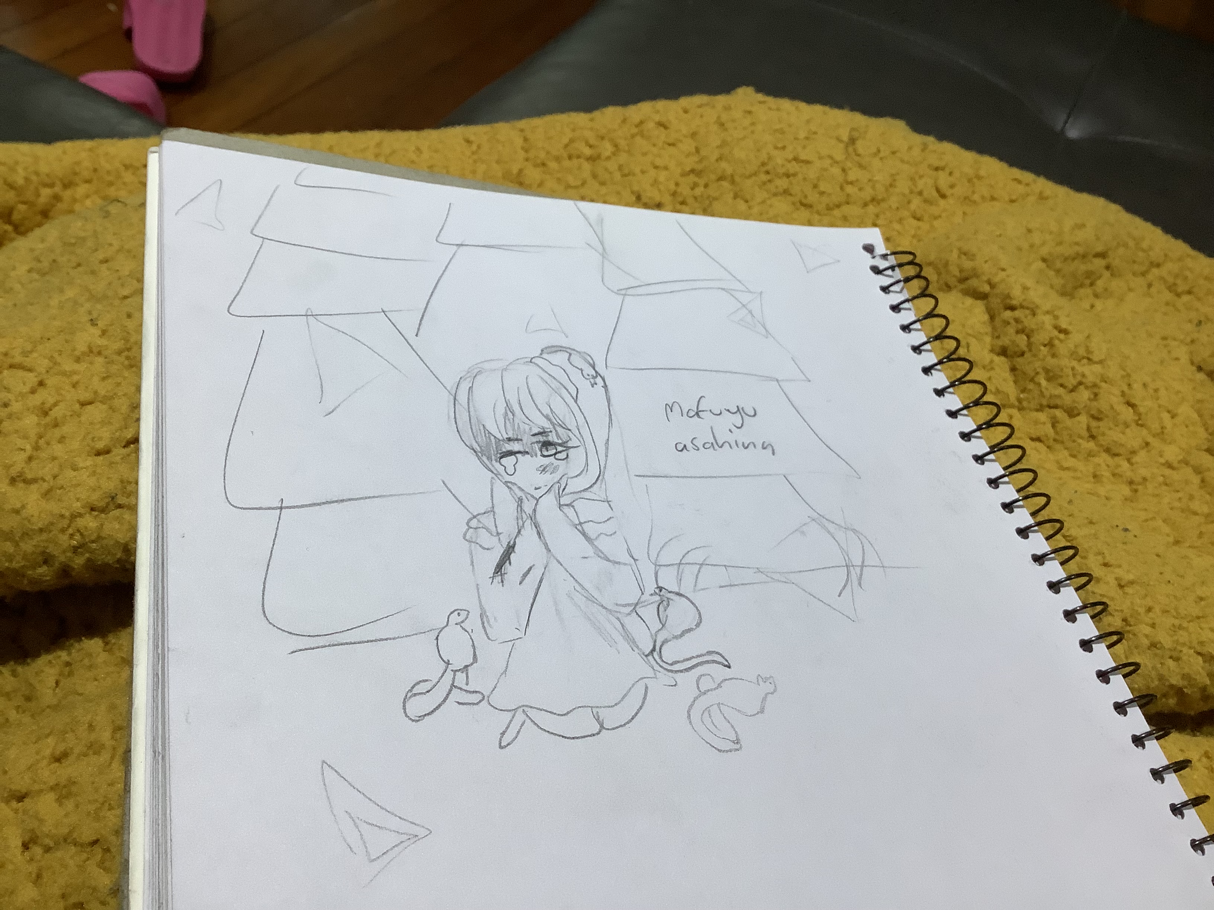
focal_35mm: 31
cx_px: 607
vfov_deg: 45.4
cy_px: 455
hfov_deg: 58.4
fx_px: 1087
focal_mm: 3.3
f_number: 2.4
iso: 125
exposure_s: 1/50
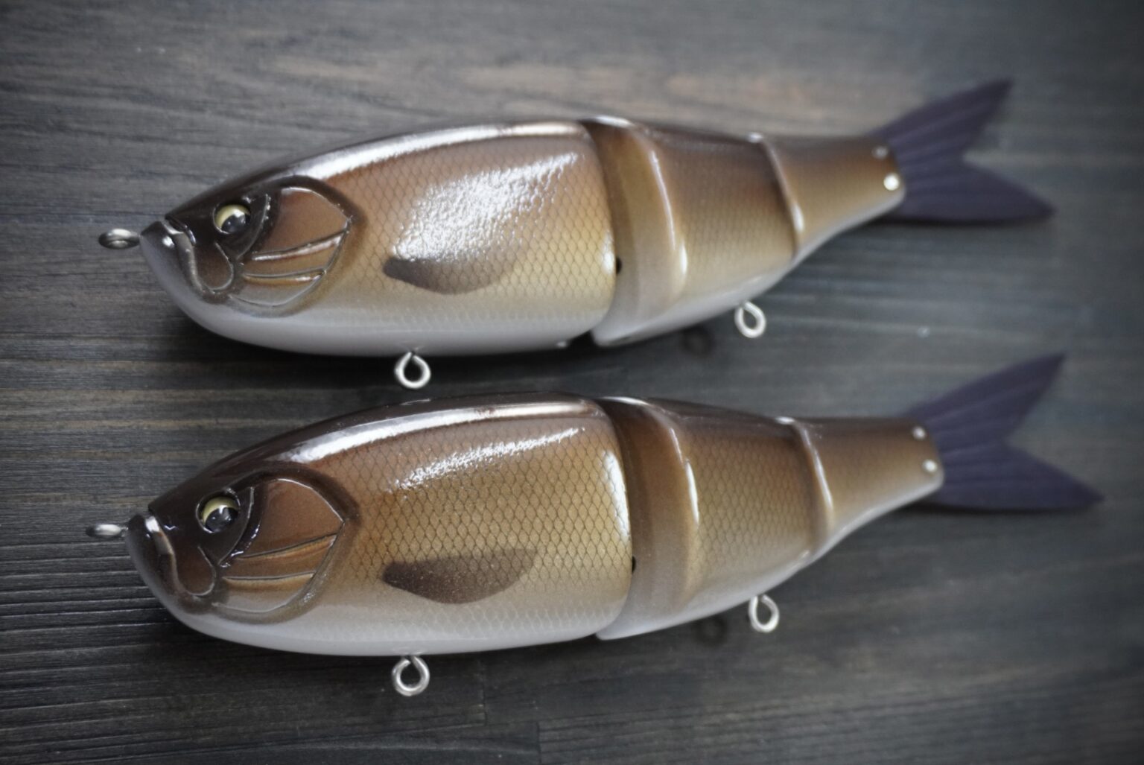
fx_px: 1288
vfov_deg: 33.1
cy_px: 382
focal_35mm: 40
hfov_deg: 47.9
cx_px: 572
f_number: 4.5
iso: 1600
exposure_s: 1/160
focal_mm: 27
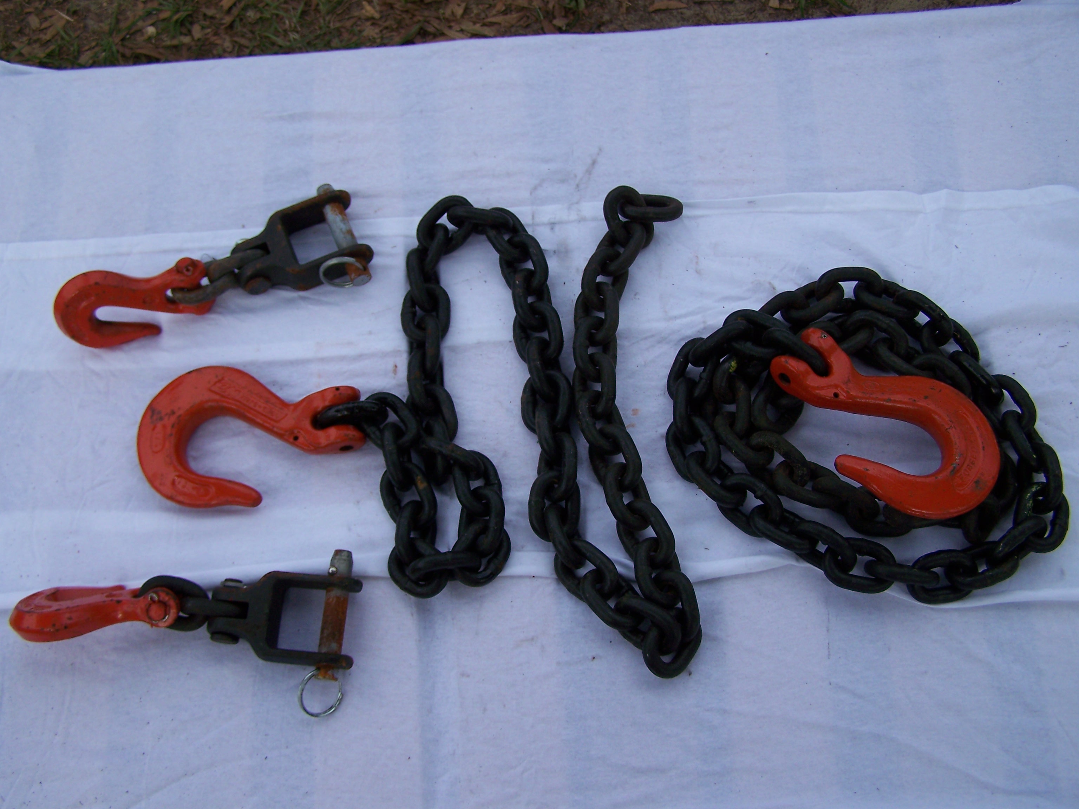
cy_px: 404
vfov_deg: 37.7
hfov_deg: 49.0
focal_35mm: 38
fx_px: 1184
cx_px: 540
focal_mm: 6.3
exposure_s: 1/320
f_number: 2.8
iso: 64
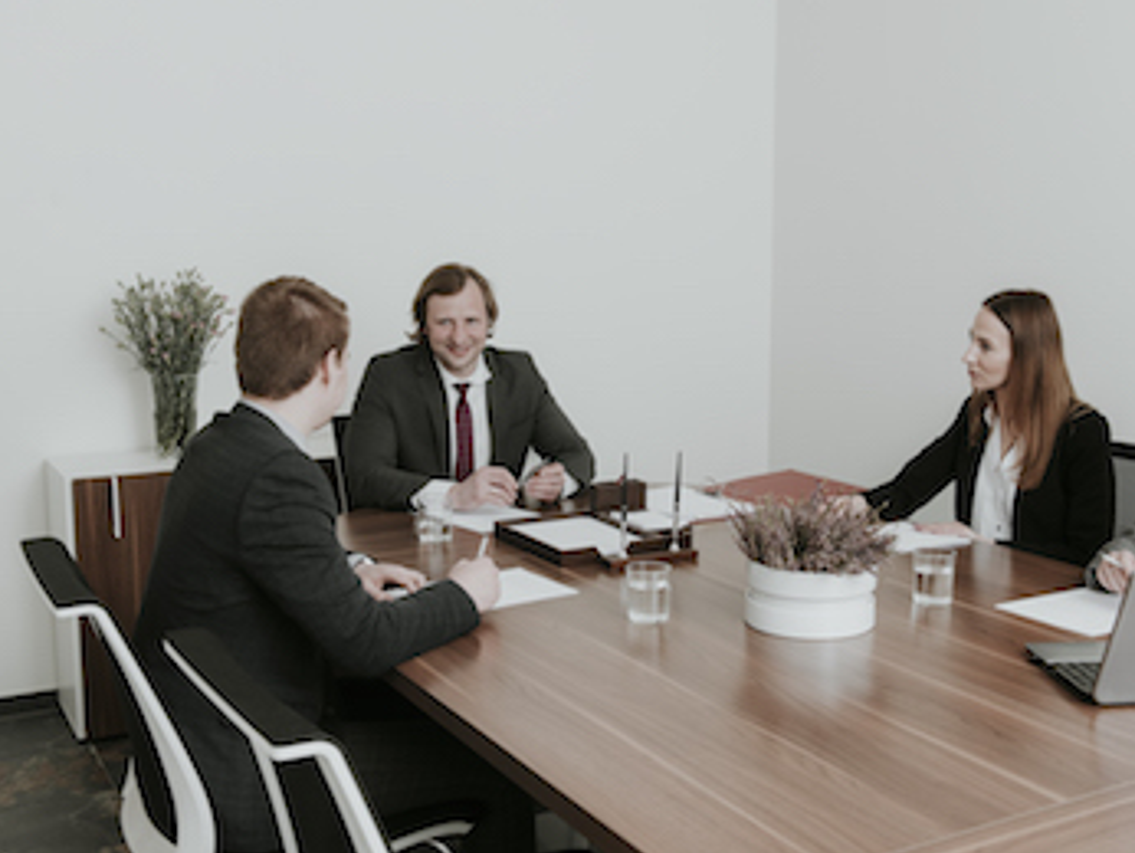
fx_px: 1312
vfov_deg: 36.0
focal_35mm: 40
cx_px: 620
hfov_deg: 46.7
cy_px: 422
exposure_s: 1/200
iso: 800
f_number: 6.3
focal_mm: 36
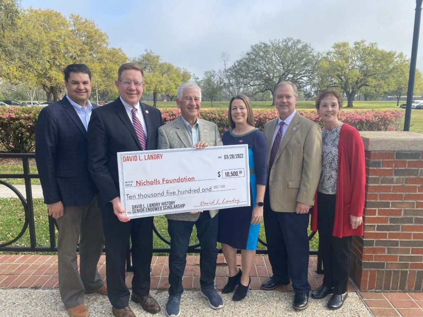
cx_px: 212
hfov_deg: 67.3
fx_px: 318
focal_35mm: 26
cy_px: 158
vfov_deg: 53.1
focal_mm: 4.25
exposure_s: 1/1447
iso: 32
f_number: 1.8
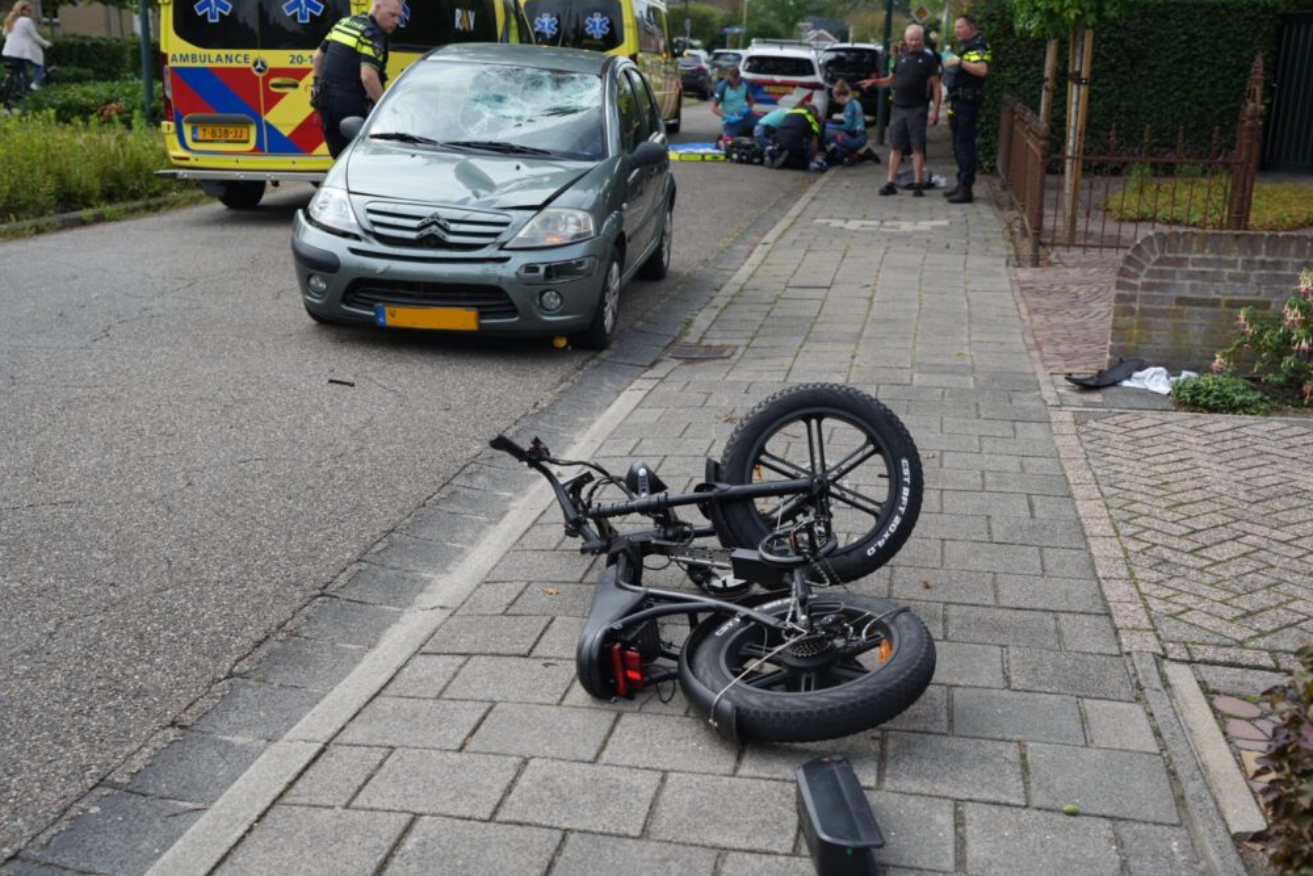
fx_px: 1532
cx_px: 654
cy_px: 444
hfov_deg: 46.4
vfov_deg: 31.9
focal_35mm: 42
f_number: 4.5
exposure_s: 1/500
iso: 100
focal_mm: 41
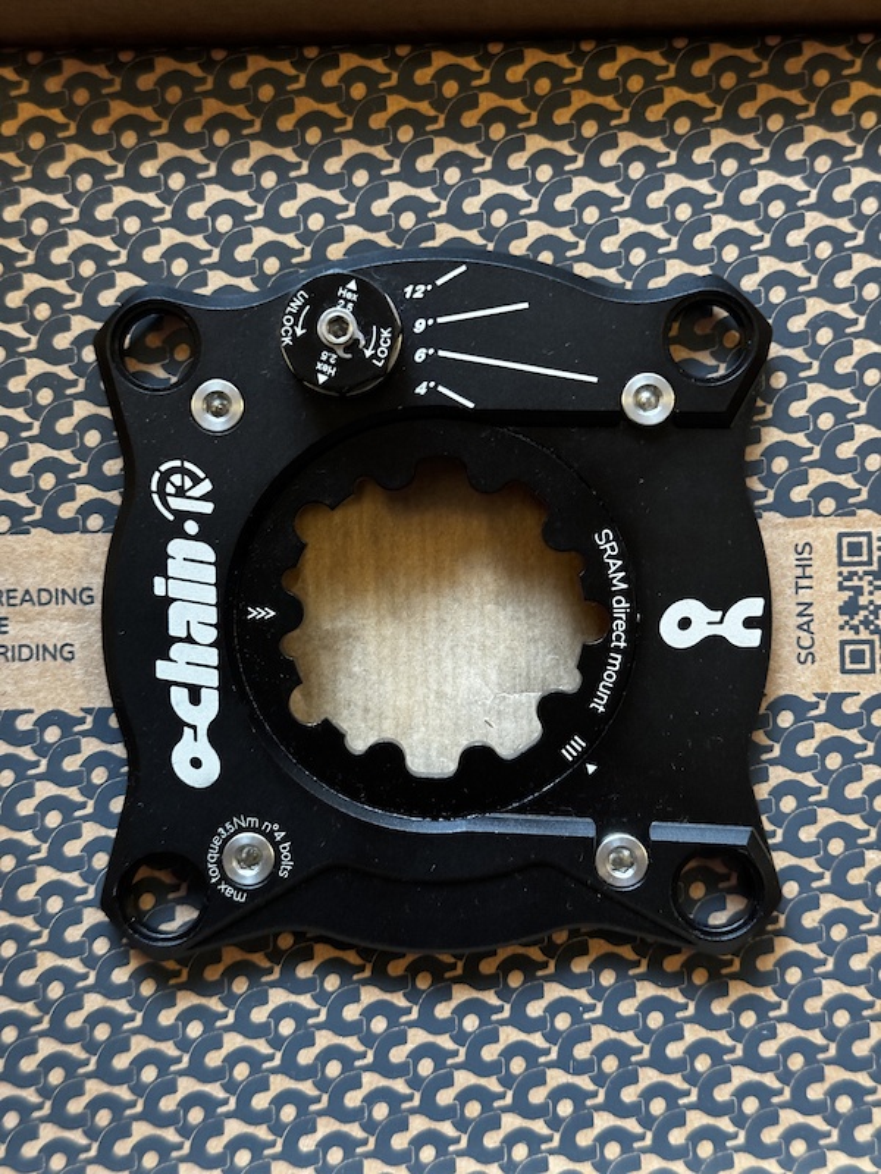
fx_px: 1629
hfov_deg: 30.3
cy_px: 587
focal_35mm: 48
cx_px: 440
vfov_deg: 39.7
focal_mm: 6.86
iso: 800
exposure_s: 1/29
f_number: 1.78
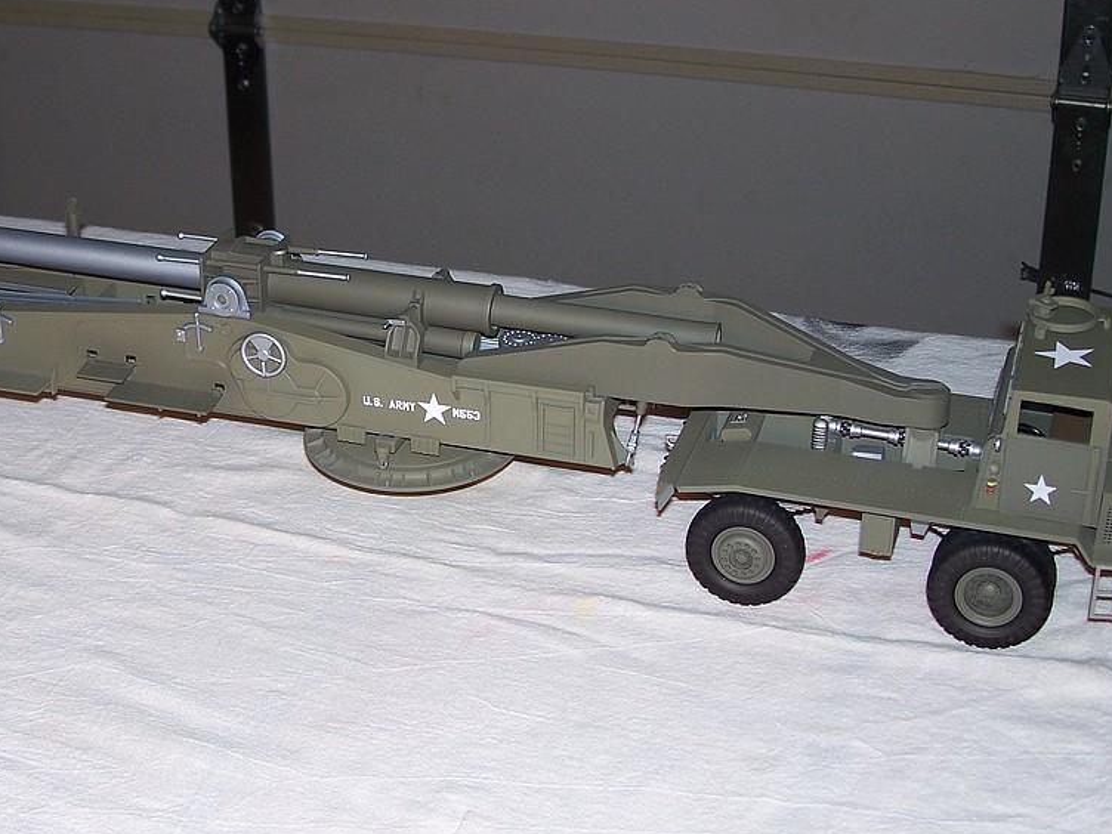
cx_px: 325
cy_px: 392
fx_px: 2024
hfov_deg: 30.4
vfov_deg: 23.3
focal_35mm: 63
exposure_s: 1/60
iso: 80
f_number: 2.8
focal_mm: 7.8
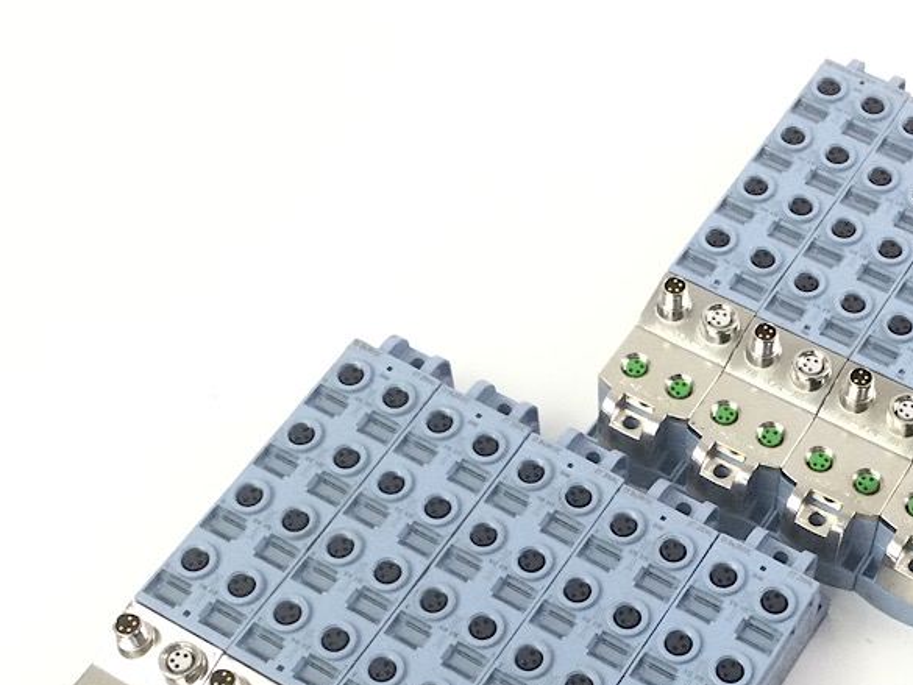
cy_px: 593
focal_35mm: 63
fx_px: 1662
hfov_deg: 30.4
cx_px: 623
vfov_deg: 22.8
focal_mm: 3.3
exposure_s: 1/33
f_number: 2.4
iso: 64
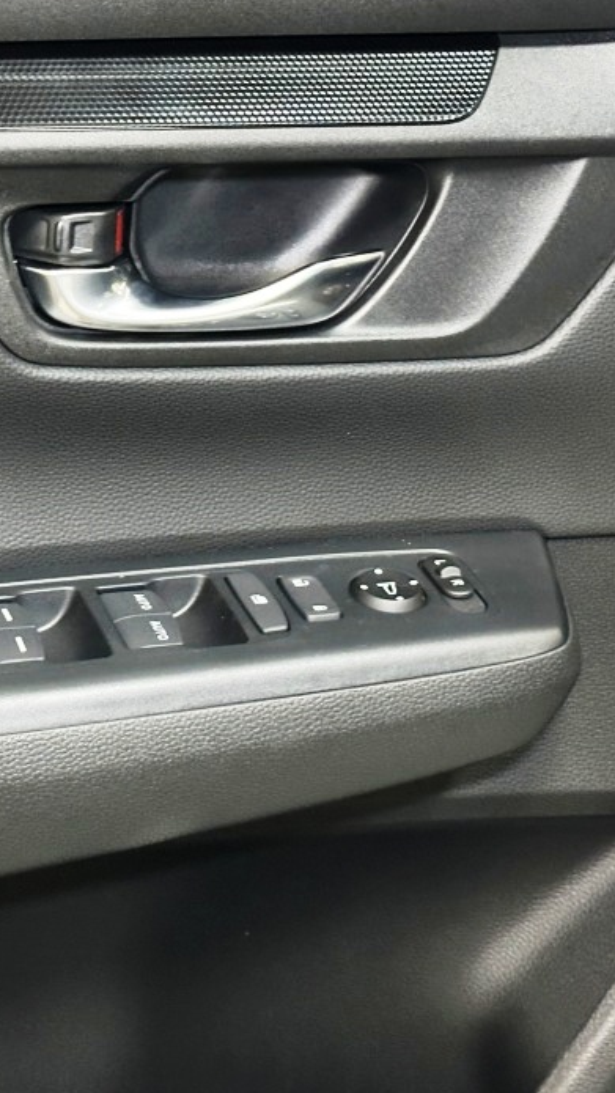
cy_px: 492
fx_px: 2232
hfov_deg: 15.6
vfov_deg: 27.5
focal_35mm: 77
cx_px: 115
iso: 640
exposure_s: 1/30
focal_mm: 6.86
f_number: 1.78
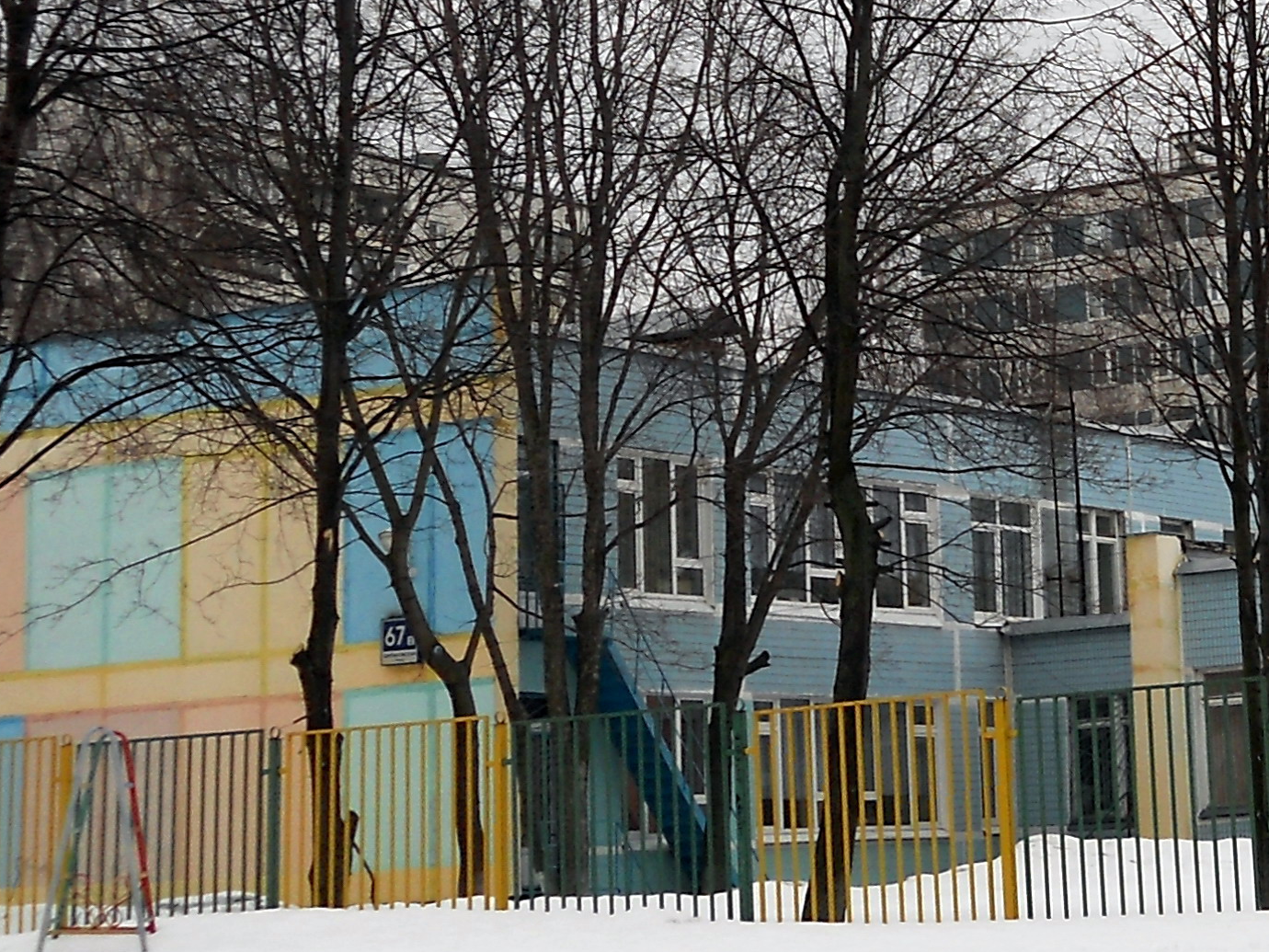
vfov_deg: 15.1
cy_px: 182
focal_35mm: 97
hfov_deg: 19.6
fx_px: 3556
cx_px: 1266
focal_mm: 6.72
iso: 80
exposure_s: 1/160
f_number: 3.1
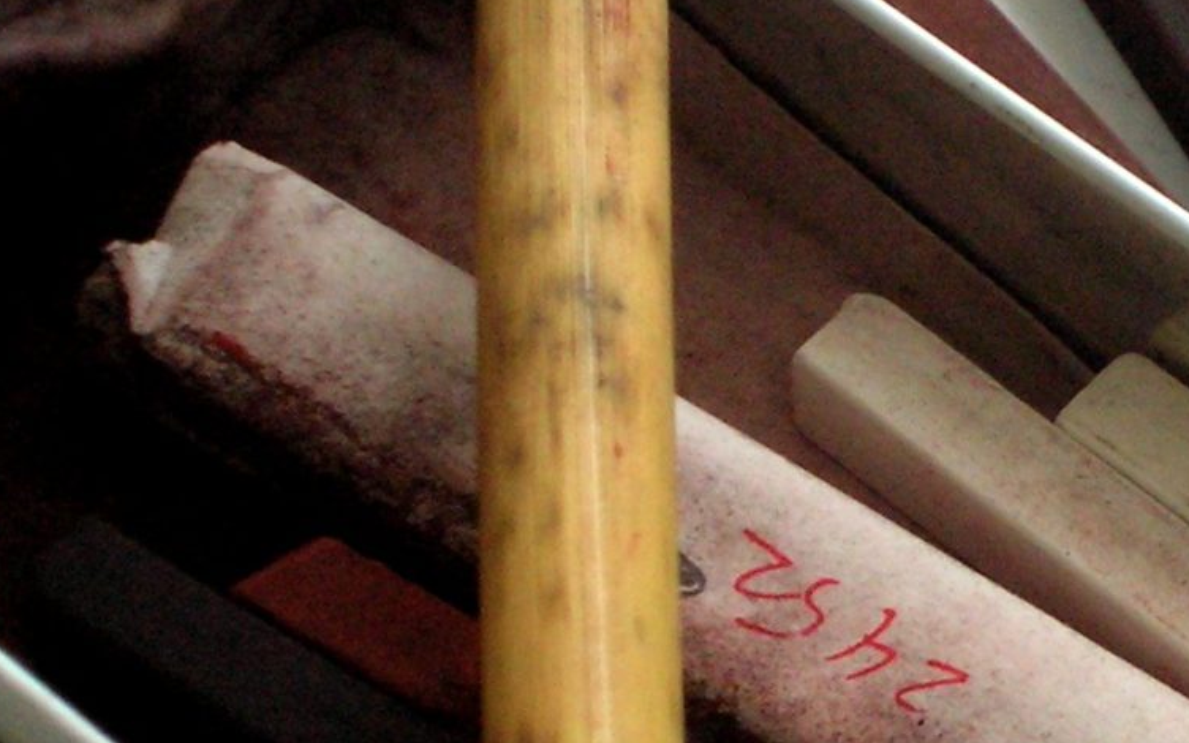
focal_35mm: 225
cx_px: 1425
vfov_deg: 5.8
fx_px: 7291
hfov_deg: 9.2
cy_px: 439
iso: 159
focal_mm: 13
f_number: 4.1
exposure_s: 1/4.7
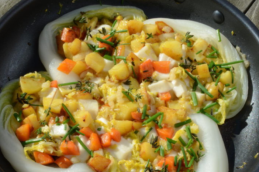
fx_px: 503
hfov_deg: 28.9
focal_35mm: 70
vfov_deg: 19.3
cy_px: 121
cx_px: 118
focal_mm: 32
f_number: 20
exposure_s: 1/40
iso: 100
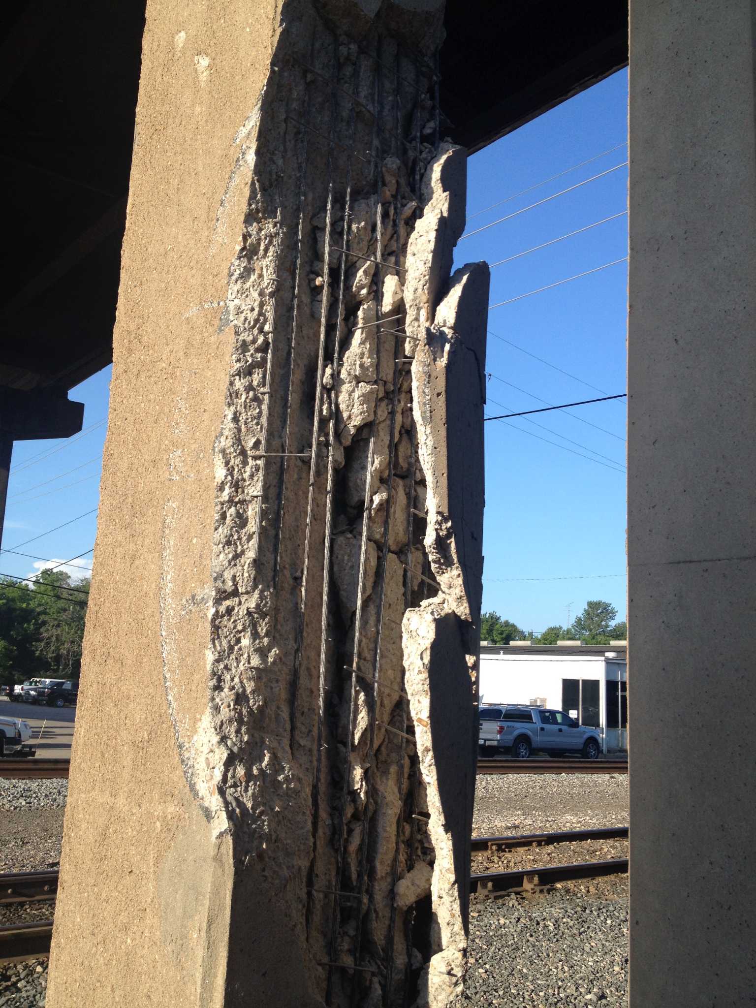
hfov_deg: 40.7
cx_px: 378
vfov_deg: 52.6
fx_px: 1019
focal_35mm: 35
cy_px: 504
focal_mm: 4.28
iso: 50
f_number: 2.4
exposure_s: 1/905
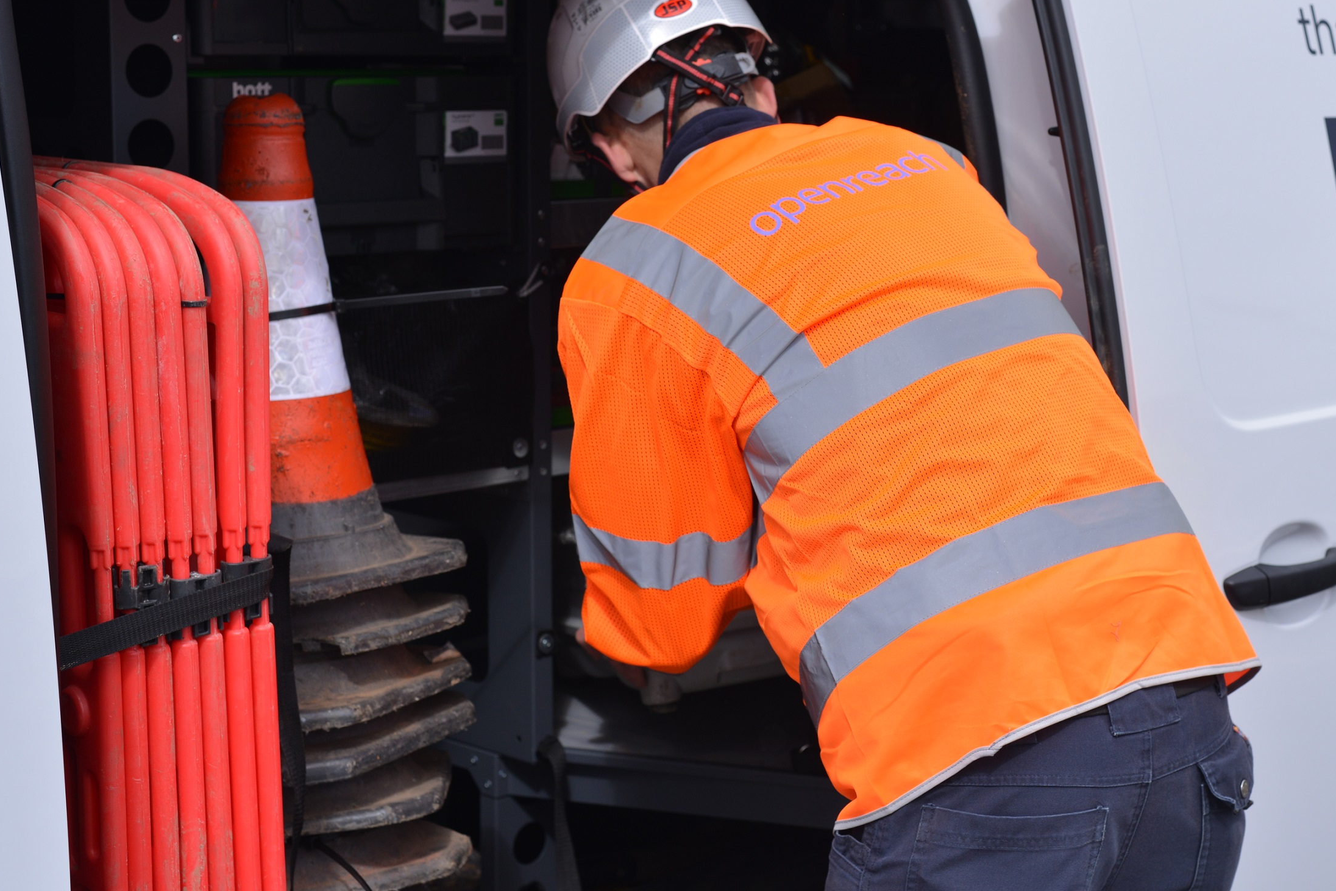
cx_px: 854
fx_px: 2524
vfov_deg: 20.0
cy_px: 385
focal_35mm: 68
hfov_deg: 29.5
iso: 200
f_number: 6.3
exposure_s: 1/1000
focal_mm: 50
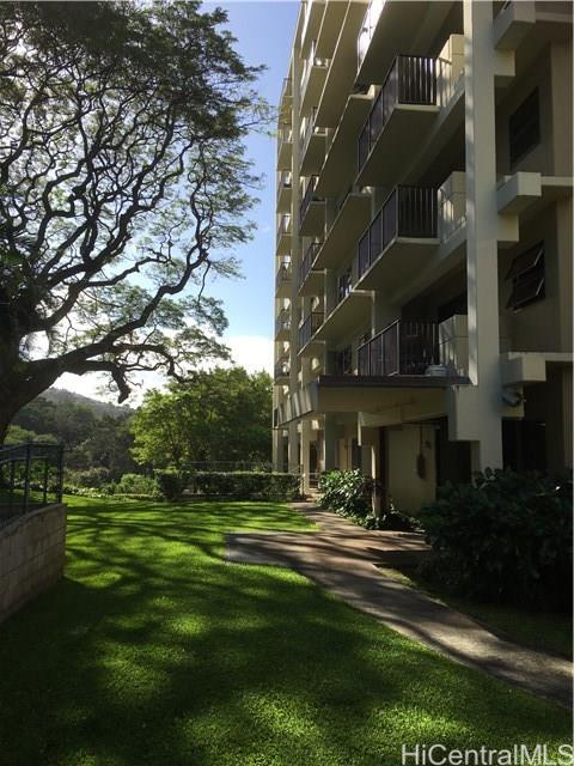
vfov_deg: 61.7
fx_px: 641
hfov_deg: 48.2
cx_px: 287
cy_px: 383
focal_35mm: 29
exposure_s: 1/1115
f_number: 2.2
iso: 25
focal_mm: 4.15
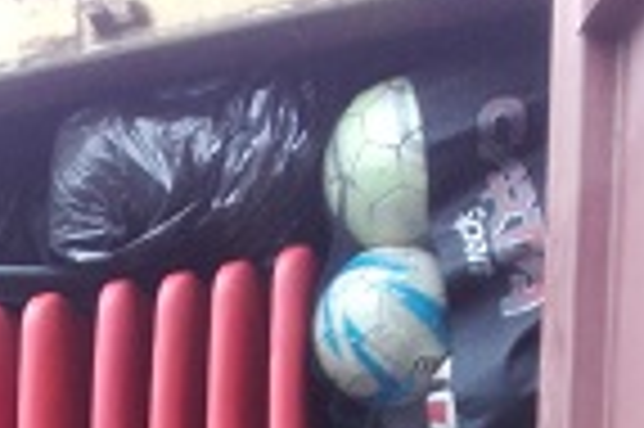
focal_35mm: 117
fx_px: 2091
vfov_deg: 9.8
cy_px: 1138
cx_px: -79
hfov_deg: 16.9
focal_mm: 3.31
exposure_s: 1/50
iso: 60
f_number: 2.2
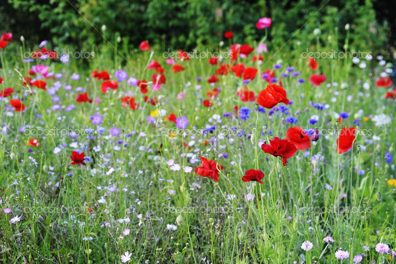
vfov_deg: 19.4
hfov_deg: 28.9
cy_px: 132
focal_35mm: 70
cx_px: 198
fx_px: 770
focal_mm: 70
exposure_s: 1/250
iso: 400
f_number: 5
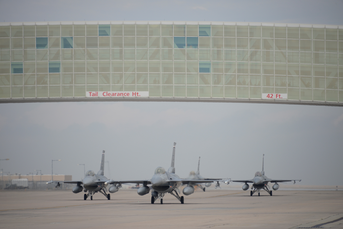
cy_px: 114
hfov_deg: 6.9
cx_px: 172
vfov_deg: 4.6
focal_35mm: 300
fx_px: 2859
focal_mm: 300
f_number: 5.6
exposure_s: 1/1250
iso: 320
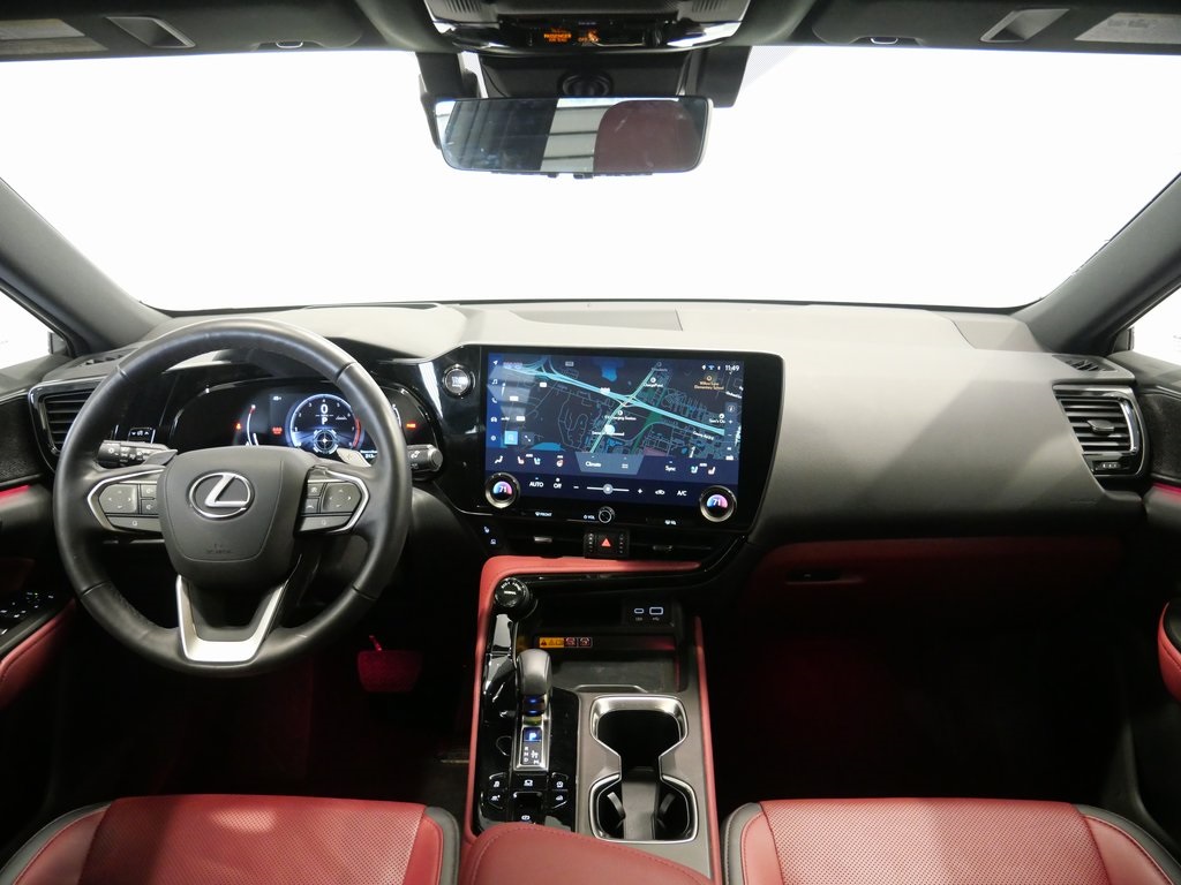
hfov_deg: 71.6
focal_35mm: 24
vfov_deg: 56.8
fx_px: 819
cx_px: 590
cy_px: 442
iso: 3200
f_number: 3.5
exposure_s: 1/13
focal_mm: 12
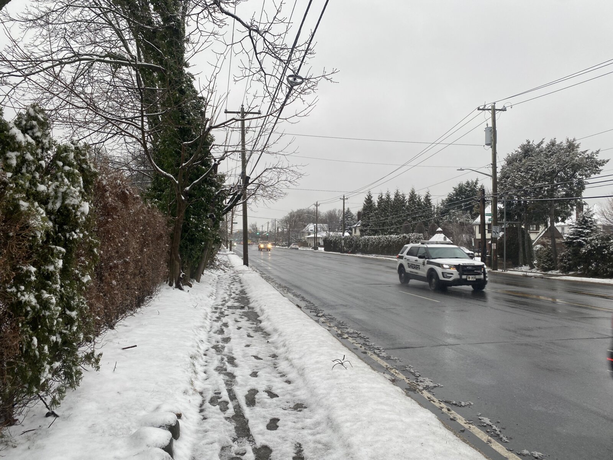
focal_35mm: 26
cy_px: 230
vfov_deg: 53.1
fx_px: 460
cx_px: 306
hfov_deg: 67.3
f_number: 1.8
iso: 32
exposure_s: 1/207
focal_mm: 4.25
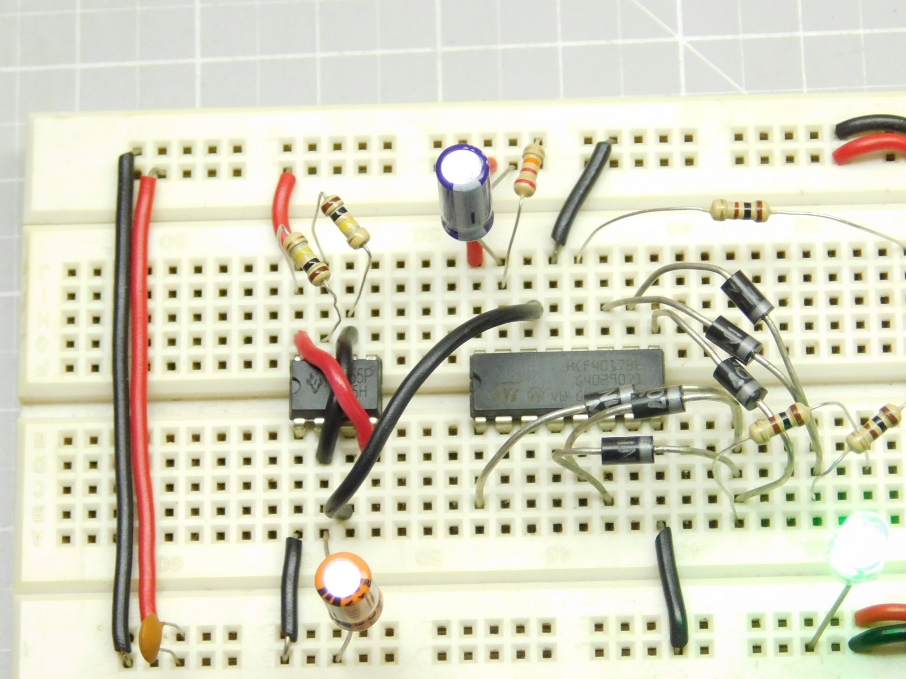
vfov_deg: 9.9
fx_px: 3925
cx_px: 579
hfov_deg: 13.2
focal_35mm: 150
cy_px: 360
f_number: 4.8
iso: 400
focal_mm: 20.3
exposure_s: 1/15
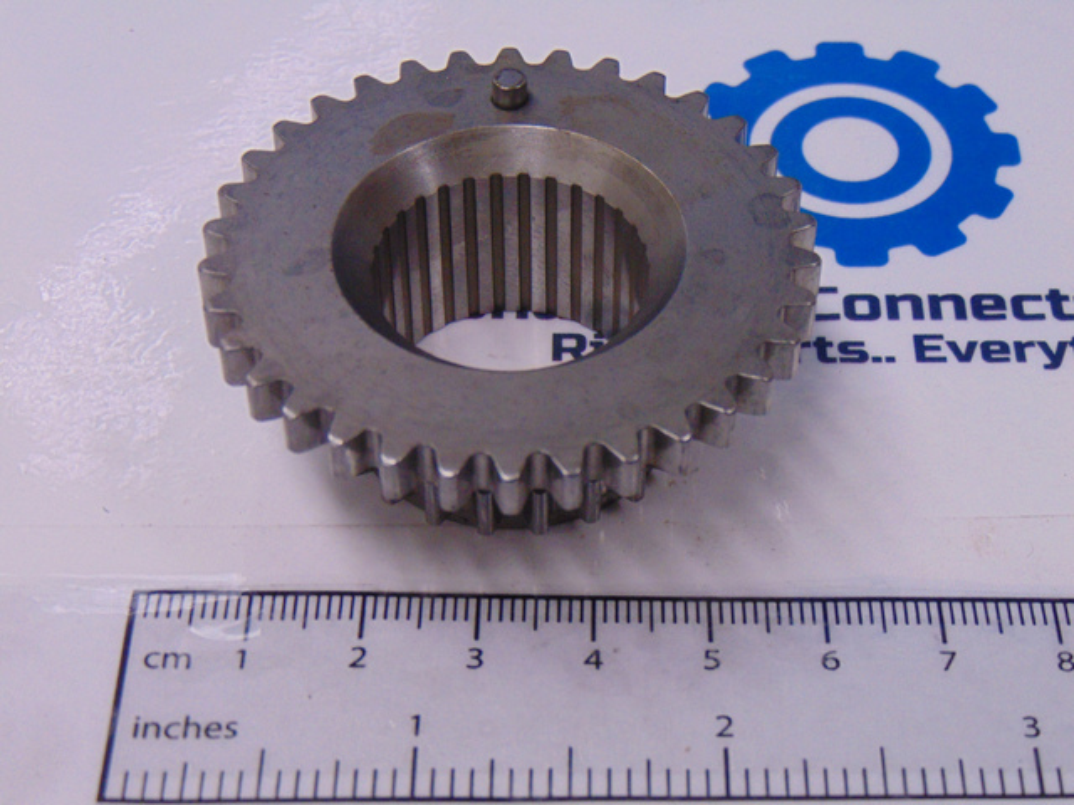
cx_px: 537
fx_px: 2203
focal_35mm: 71
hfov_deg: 27.4
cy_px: 402
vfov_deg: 20.7
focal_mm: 12.8
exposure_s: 1/30
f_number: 3.7
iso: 80
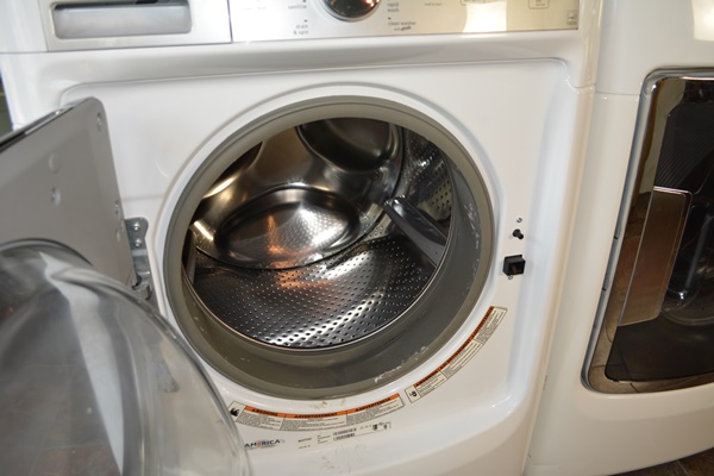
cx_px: 357
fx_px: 535
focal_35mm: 27
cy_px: 238
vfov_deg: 47.9
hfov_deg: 67.4
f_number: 3.5
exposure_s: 1/80
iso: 400
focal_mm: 18
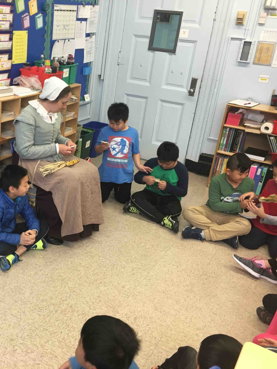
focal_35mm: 39
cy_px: 184
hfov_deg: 35.5
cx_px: 51
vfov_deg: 47.9
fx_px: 416
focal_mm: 4.15
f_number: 2.2
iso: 32
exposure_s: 1/15
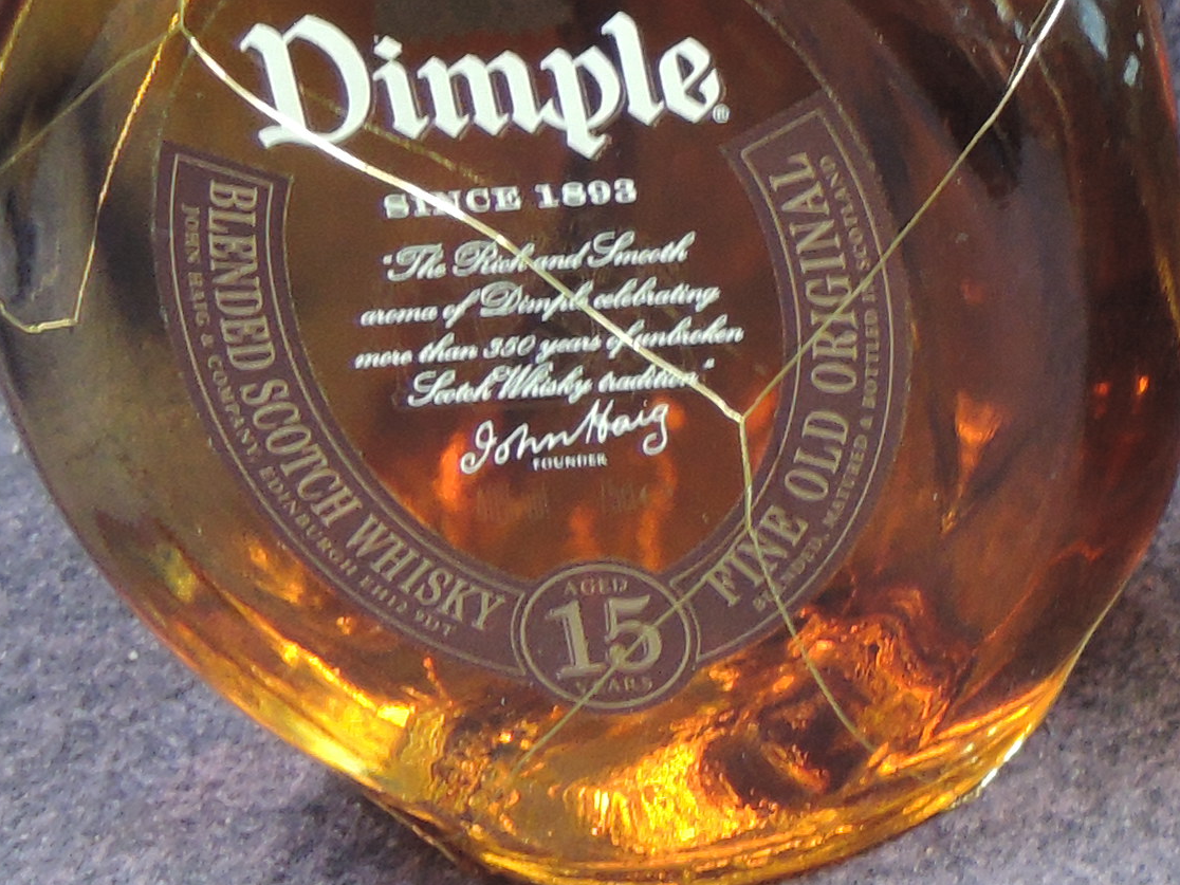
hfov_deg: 18.5
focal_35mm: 86
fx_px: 2932
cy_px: -284
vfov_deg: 16.2
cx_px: 2027
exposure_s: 1/8
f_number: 2.8
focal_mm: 5.1
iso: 400
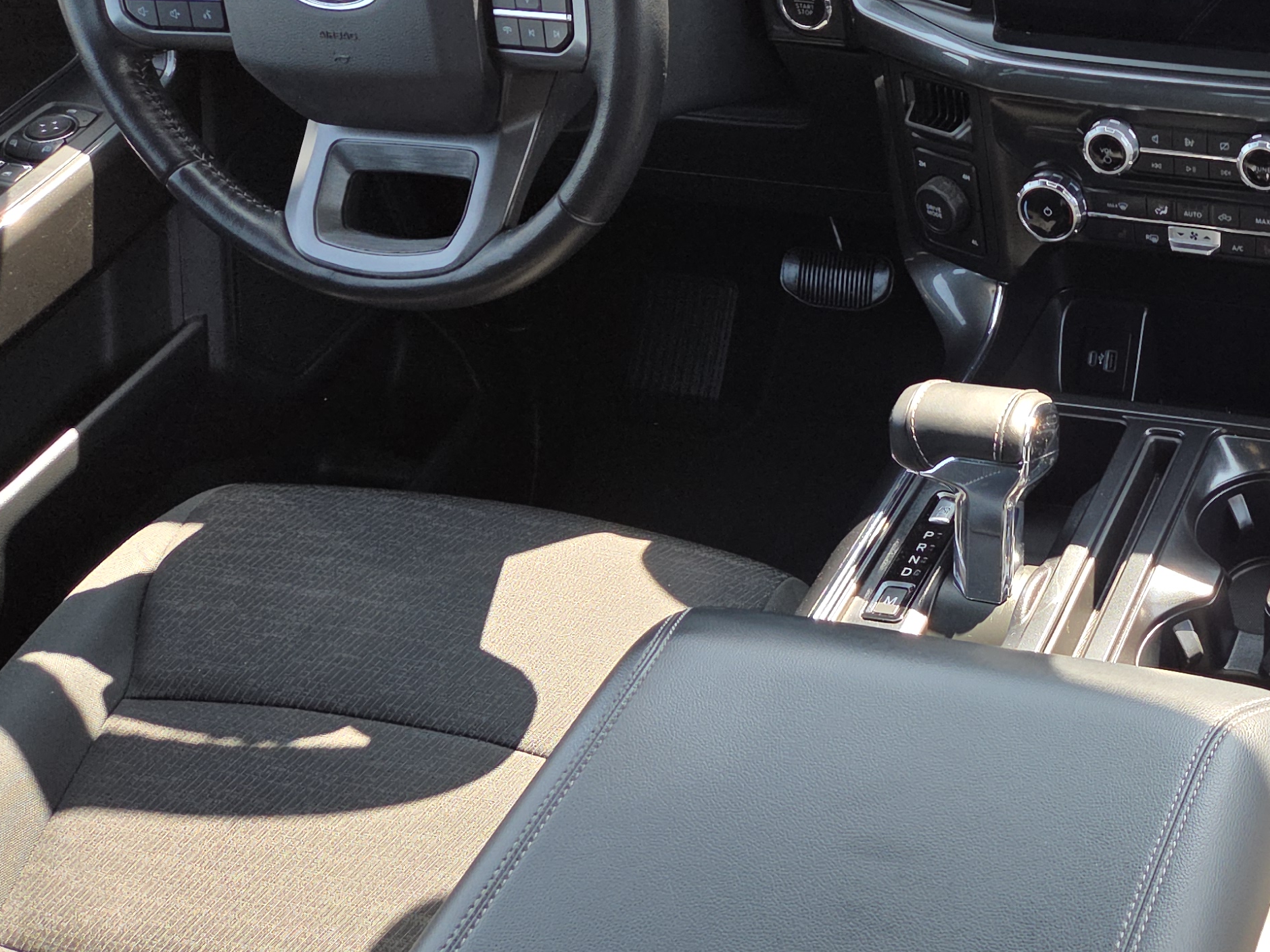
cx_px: 1281
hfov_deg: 35.1
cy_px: 498
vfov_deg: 29.7
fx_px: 1797
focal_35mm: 49
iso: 40
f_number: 1.8
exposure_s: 1/180
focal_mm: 5.4
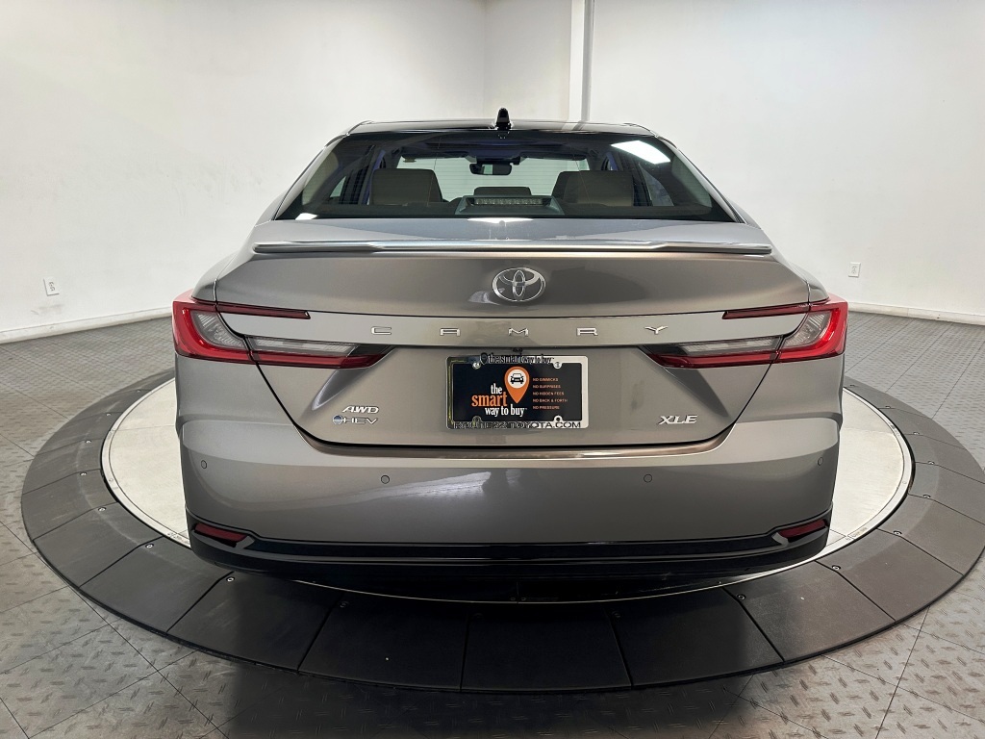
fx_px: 683
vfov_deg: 56.8
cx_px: 492
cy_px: 370
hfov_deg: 71.6
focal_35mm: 24
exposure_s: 1/60
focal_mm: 6.86
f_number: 1.78
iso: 320
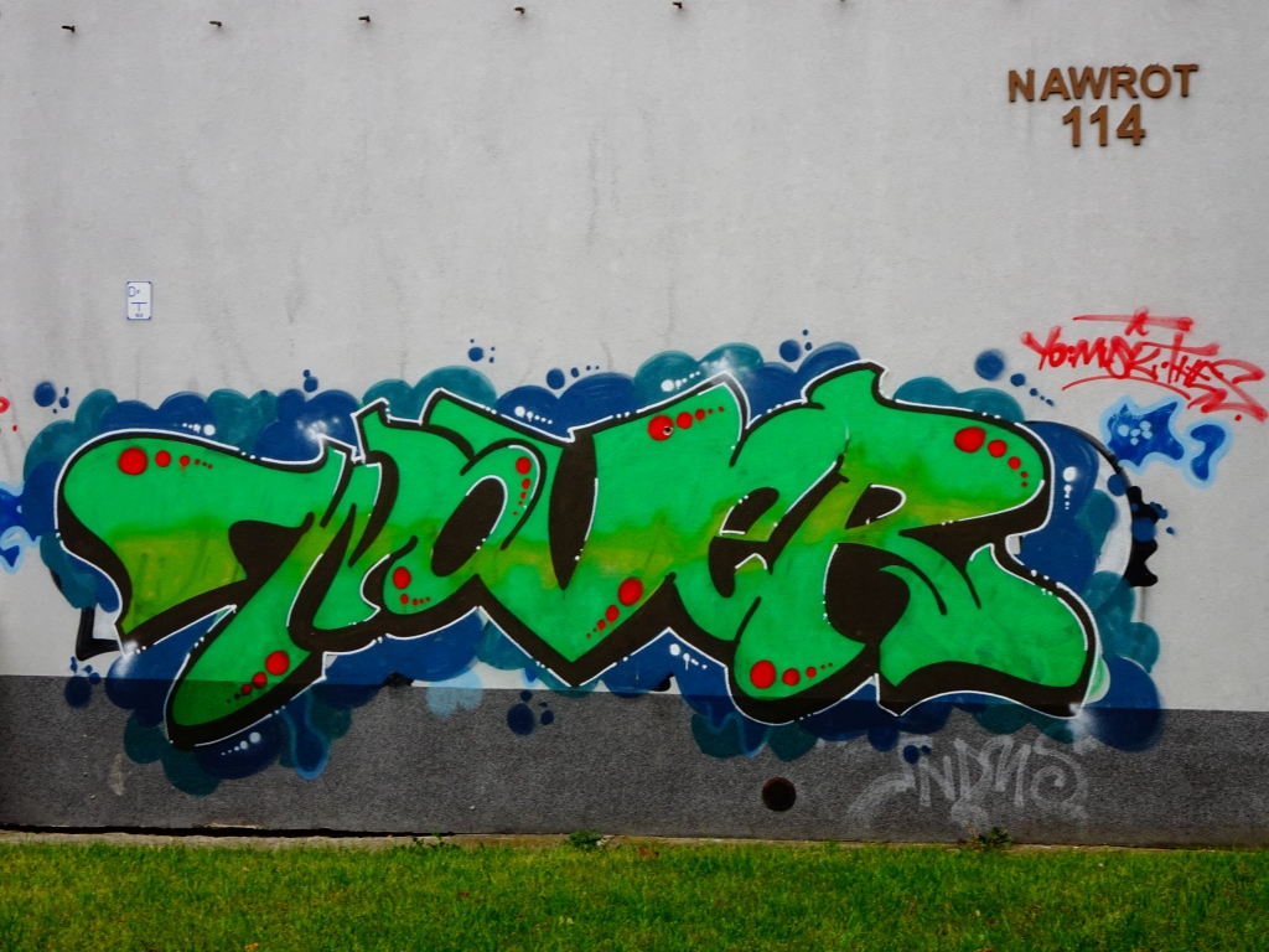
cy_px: 476
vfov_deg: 22.3
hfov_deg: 29.4
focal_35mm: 66
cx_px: 634
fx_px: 2420
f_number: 5
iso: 160
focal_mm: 10.52
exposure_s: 1/80
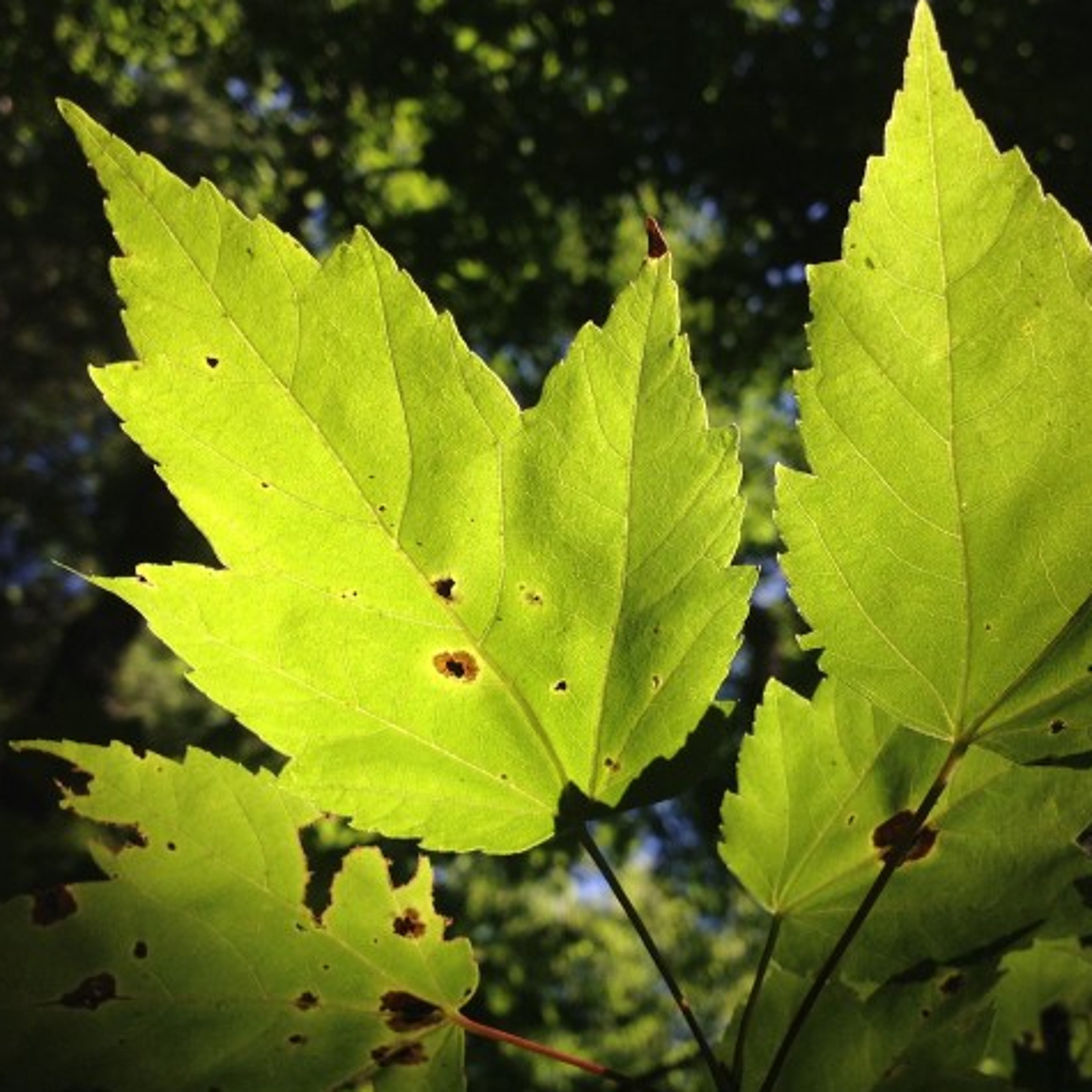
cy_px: 549
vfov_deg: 34.0
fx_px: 1785
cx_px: 653
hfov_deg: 33.9
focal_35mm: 50
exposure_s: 1/719
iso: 50
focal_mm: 4.28
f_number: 2.4
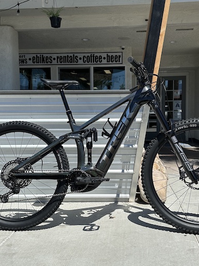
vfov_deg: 49.0
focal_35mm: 38
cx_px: 113
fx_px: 291
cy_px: 132
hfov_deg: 37.7
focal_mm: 6.86
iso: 80
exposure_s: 1/6623
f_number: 1.78
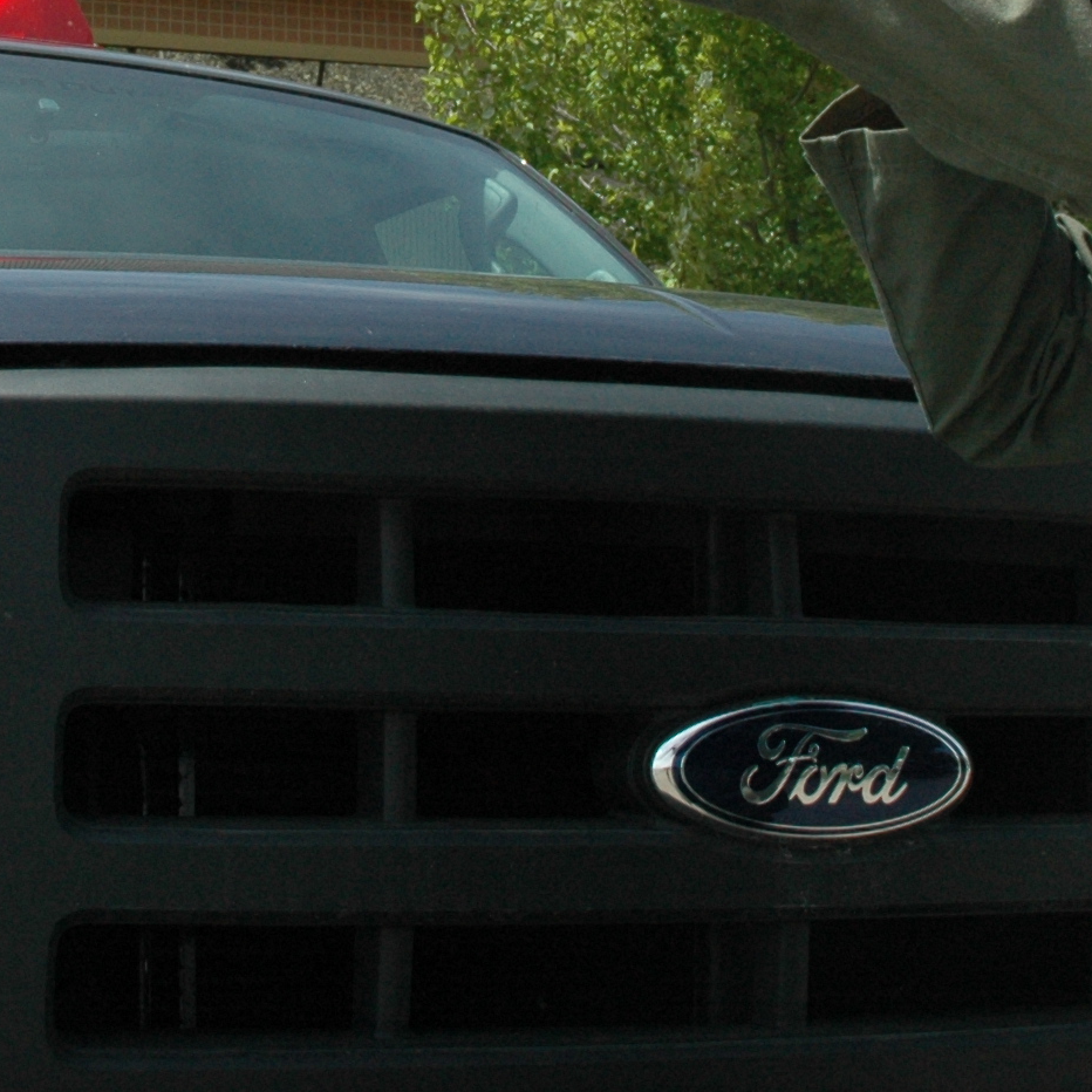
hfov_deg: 23.1
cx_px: 254
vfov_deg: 22.6
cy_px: 53
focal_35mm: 74
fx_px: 2641
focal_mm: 18
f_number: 11
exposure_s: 1/500
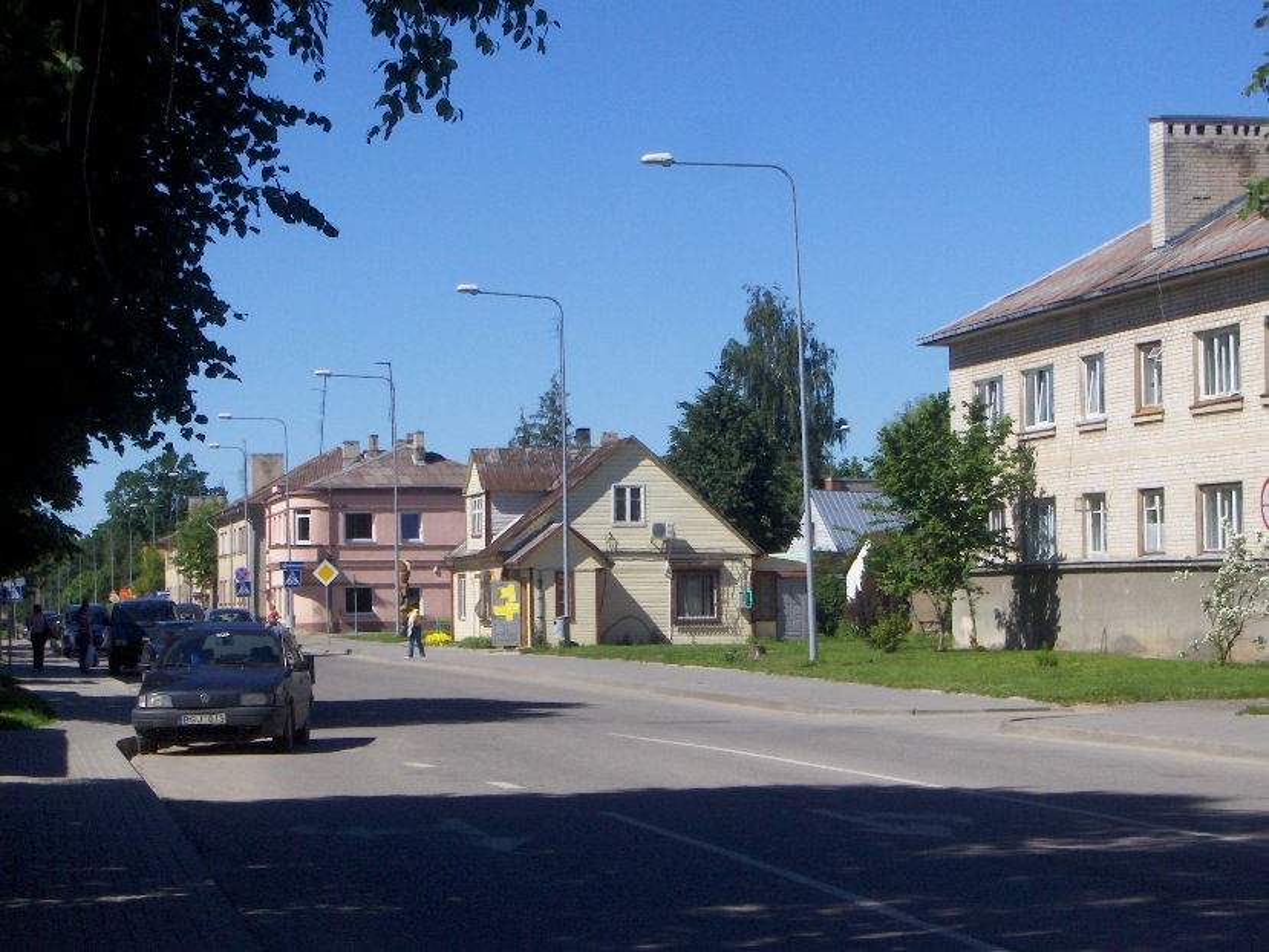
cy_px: 476
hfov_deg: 23.8
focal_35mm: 82
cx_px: 634
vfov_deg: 18.0
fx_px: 3007
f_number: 6.6
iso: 100
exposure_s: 1/610
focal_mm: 13.4
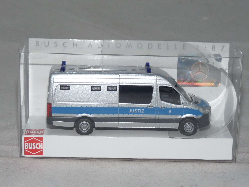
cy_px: 94
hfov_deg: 17.7
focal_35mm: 111
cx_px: 124
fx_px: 798
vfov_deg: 13.3
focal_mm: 11.1
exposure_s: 1/125
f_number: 3.4
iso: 100
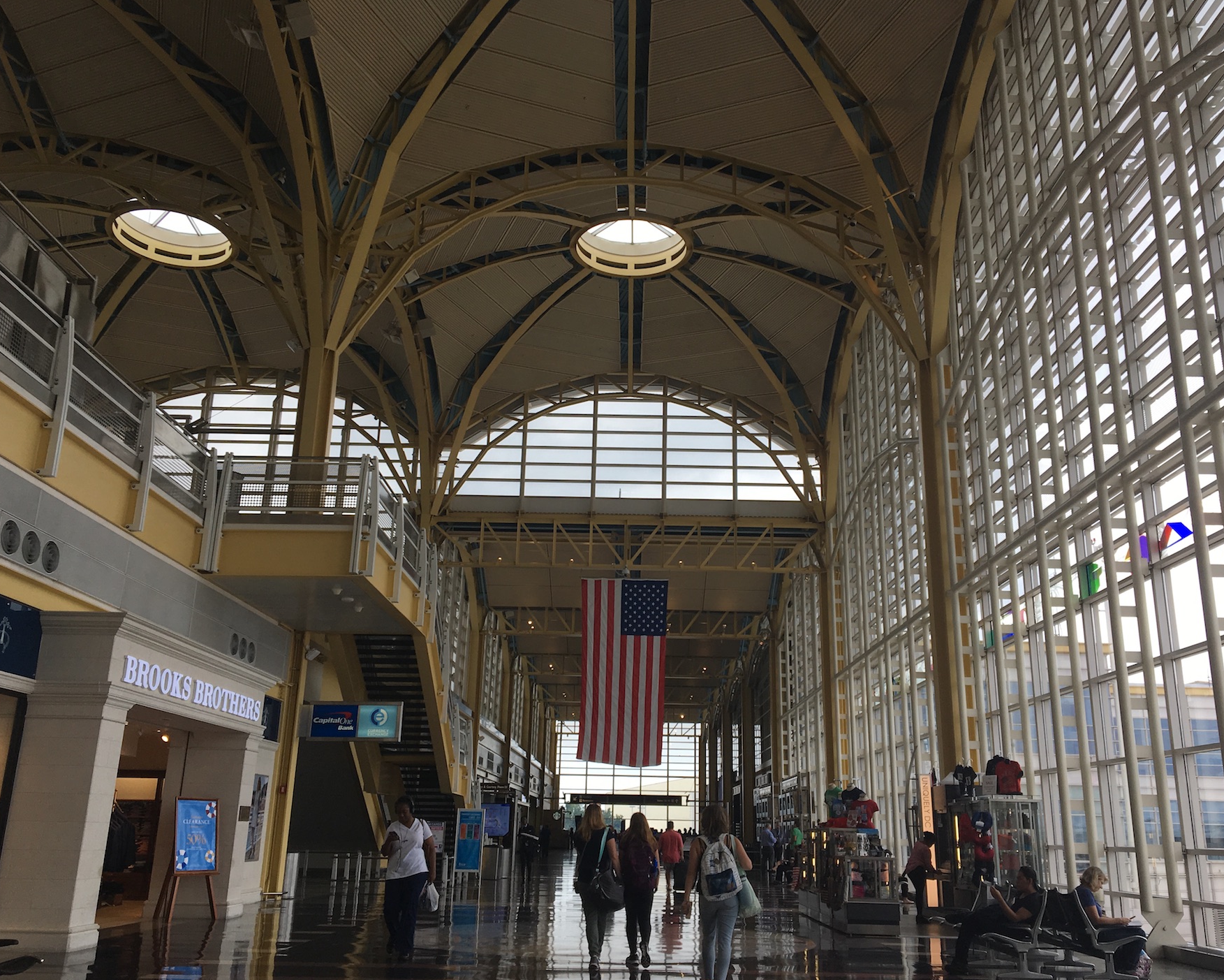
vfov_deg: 47.1
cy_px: 490
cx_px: 626
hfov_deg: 57.2
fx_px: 1123
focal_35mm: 31
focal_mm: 4.15
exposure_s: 1/227
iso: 25
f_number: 2.2
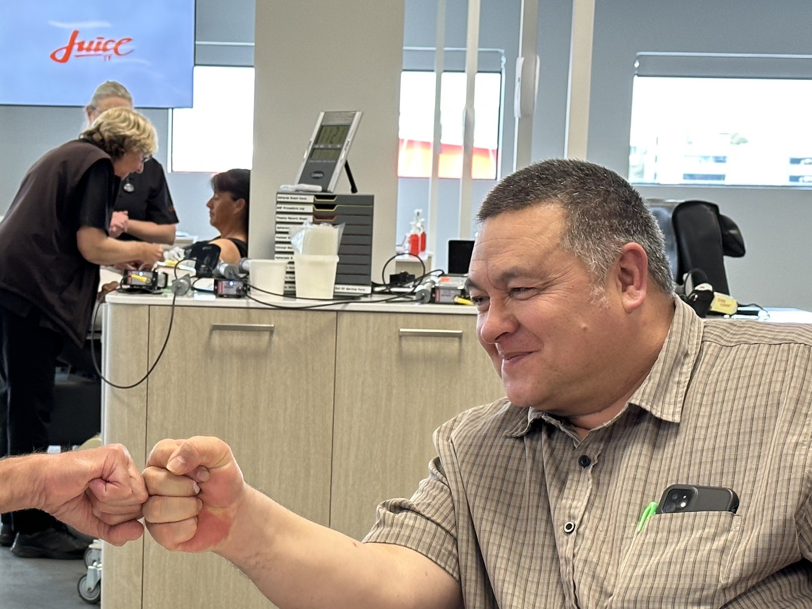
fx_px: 2275
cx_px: 270
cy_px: 515
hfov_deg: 20.2
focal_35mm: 97
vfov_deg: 15.1
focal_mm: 6.86
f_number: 1.78
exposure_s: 1/50
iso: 64
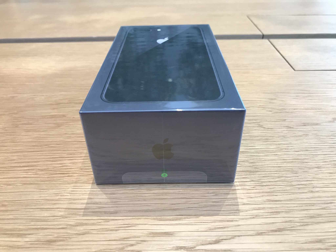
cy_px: 126
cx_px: 168
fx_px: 272
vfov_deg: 49.7
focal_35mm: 28
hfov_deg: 63.4
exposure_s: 1/25
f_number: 1.8
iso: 32
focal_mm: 3.99
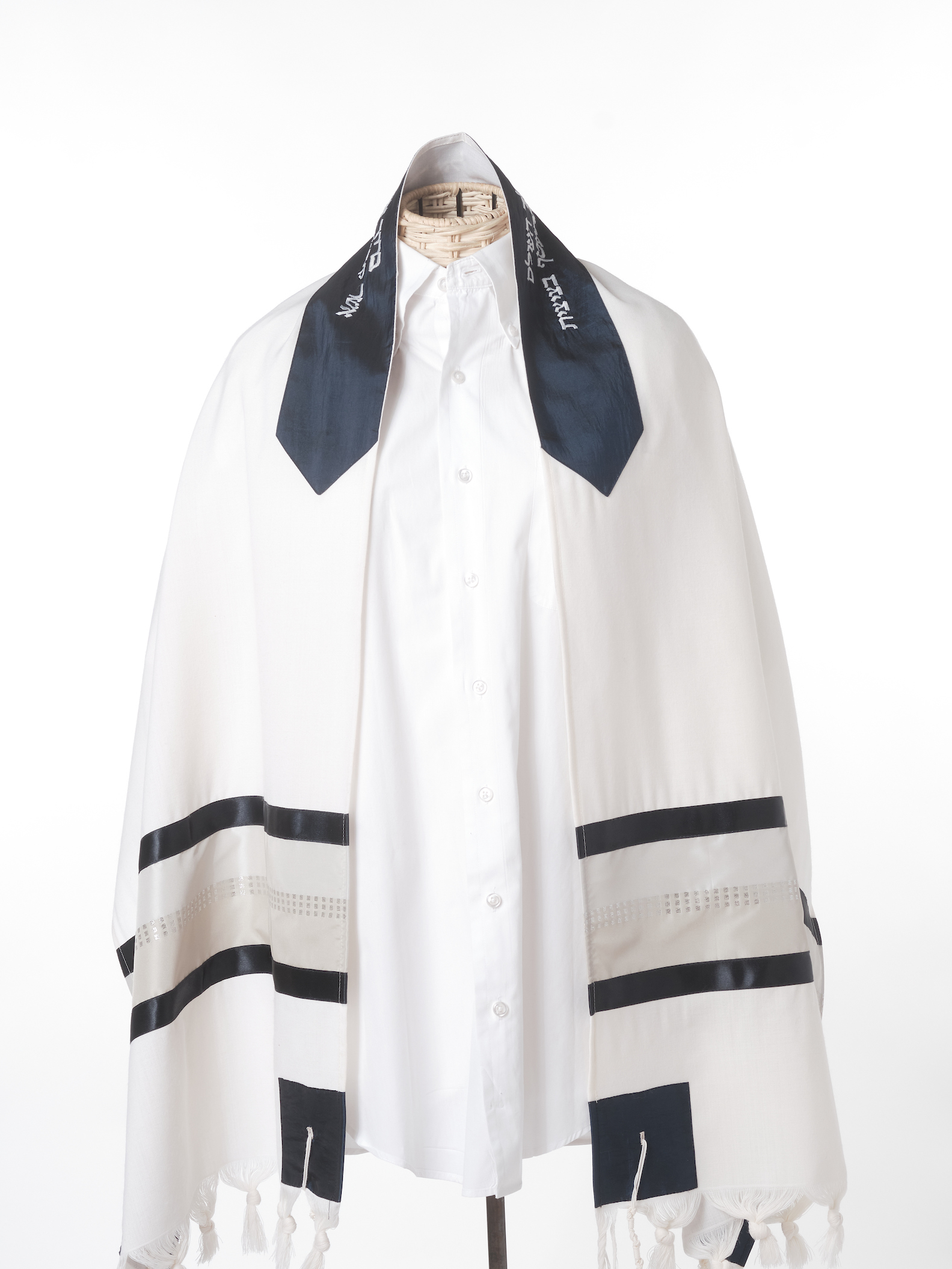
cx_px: 477
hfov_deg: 18.0
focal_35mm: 82
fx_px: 3007
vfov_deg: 23.8
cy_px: 697
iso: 250
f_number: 11
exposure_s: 1/125
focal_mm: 50
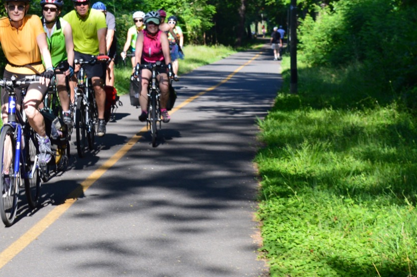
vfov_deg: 9.8
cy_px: 56
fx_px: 1618
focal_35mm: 140
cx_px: 109
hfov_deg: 14.6
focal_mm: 55
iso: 400
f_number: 8
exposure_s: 1/60
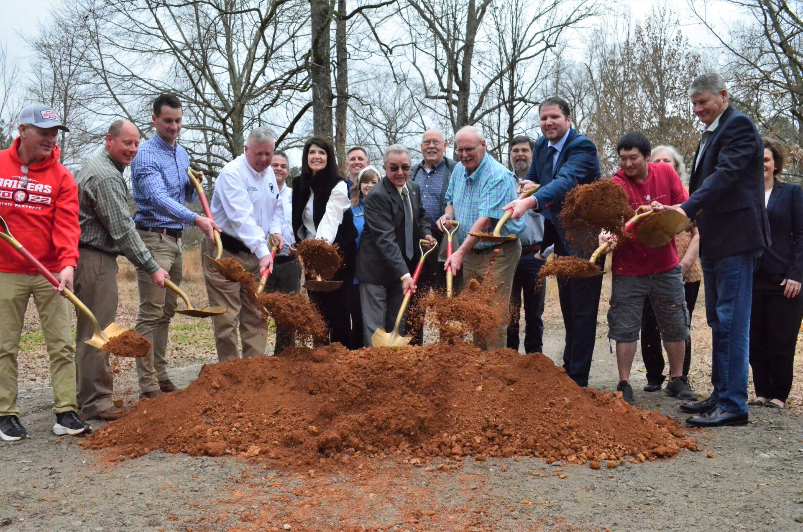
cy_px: 266
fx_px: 735
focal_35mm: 33
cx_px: 402
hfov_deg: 57.3
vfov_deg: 39.8
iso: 6400
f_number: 6.3
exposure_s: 1/3200
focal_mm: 22
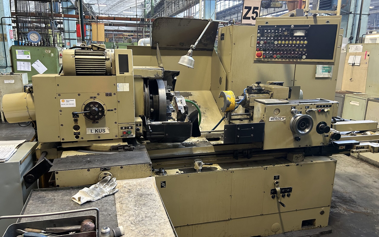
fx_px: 289
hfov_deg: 66.5
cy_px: 121
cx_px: 187
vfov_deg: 44.5
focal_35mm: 28
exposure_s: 1/50
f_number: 1.5
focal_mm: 5.7
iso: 250
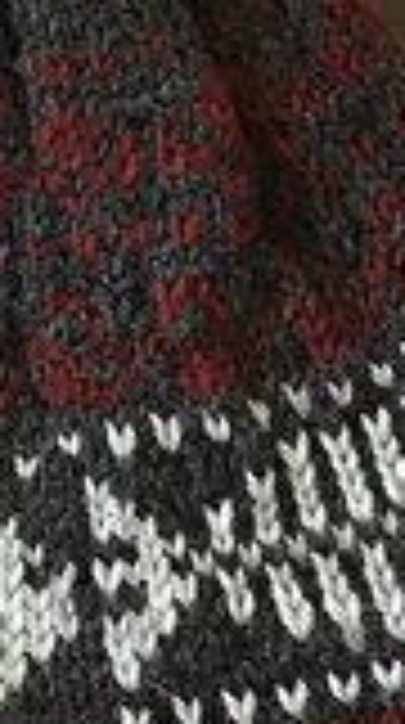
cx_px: -76
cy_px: 187
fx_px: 2014
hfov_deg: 11.3
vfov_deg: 20.2
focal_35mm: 105
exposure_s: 1/20
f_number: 2.4
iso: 200
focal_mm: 3.3
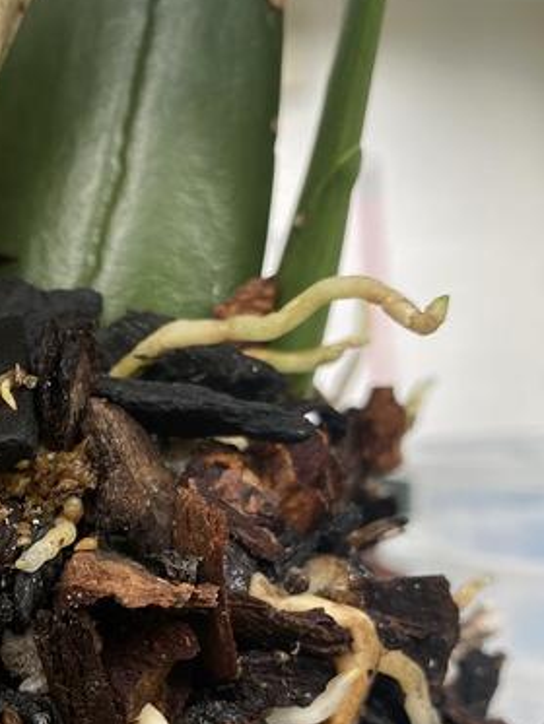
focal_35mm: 67
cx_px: -124
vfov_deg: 27.7
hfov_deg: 20.4
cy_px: 677
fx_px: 1403
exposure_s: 1/122
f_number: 1.8
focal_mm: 4.25
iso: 40
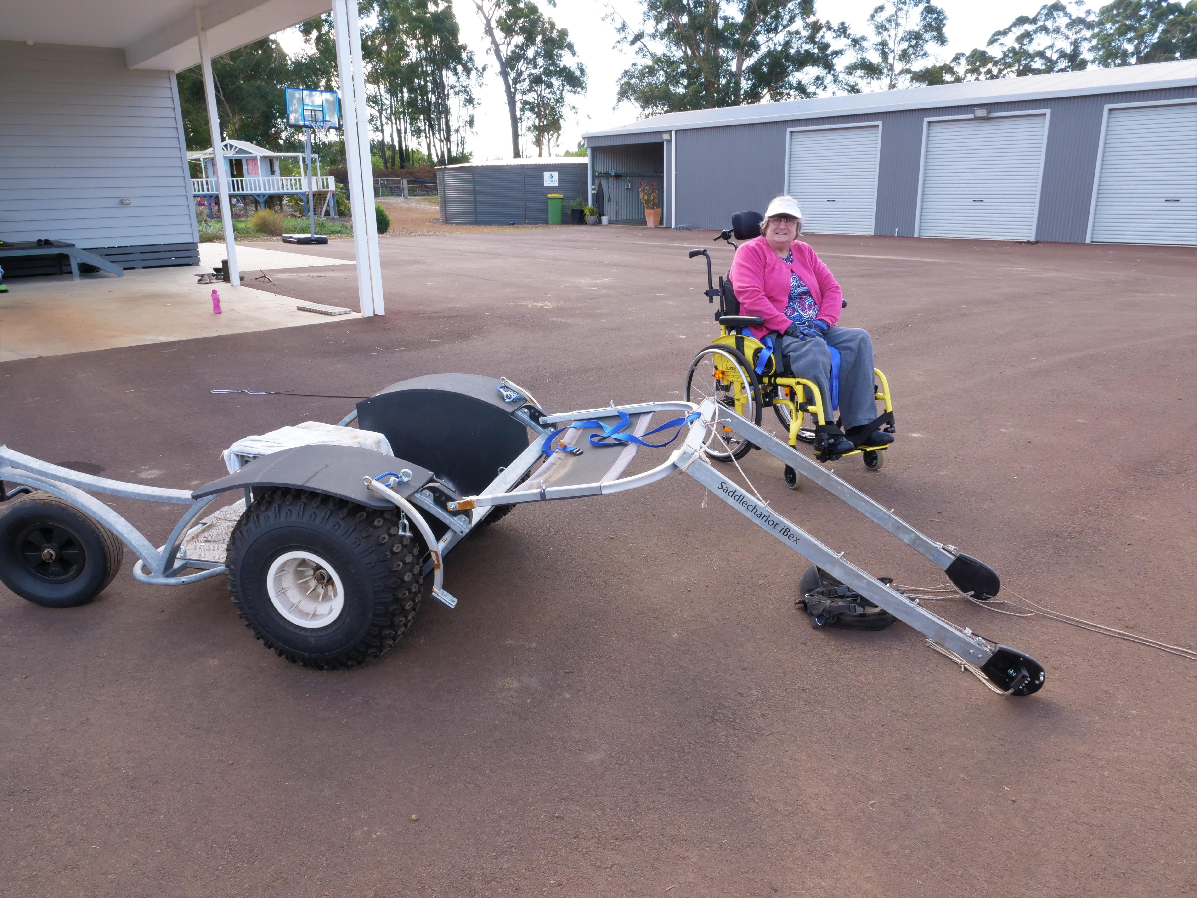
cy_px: 449
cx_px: 598
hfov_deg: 71.6
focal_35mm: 24
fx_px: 830
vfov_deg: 56.8
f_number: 11
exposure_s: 1/40
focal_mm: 12
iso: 320
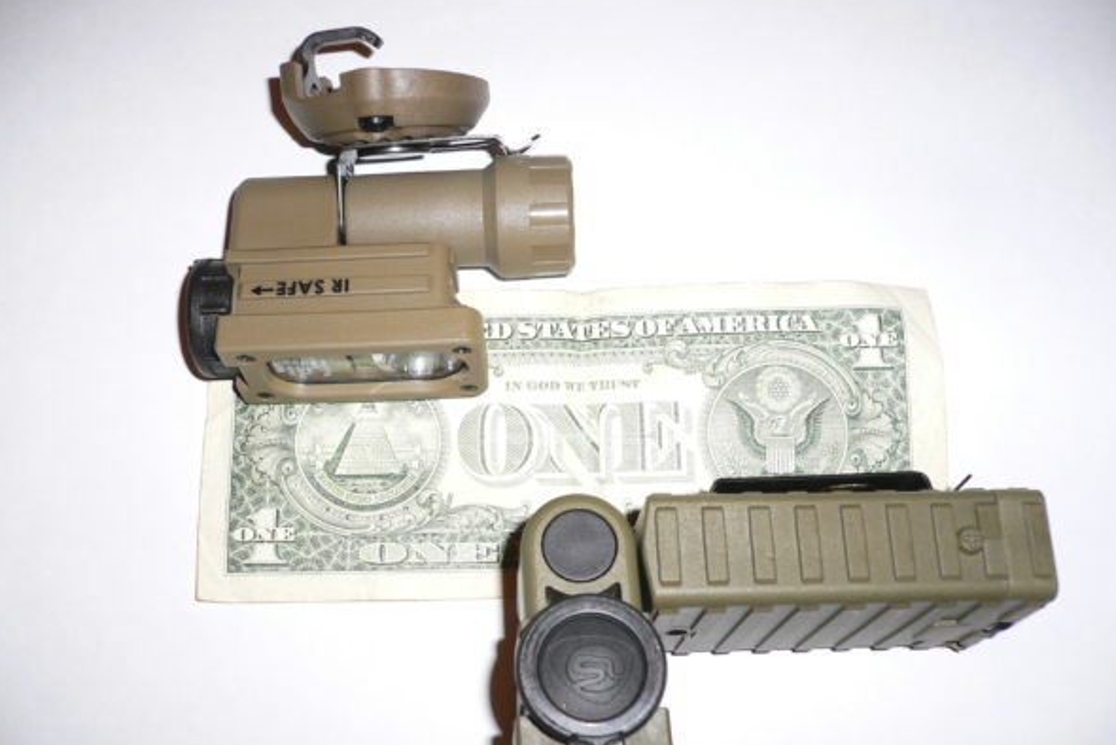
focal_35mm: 37
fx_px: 1148
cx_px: 558
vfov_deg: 35.9
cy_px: 416
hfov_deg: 51.9
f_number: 2.8
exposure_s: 1/60
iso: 80
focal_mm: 5.8
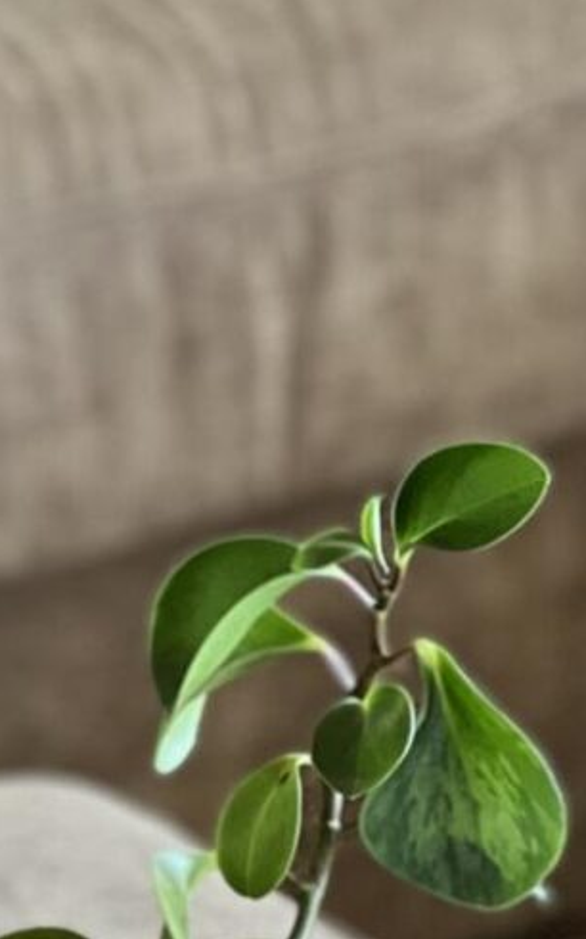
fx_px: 6545
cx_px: -502
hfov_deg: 5.1
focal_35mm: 256
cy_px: 849
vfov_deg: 8.2
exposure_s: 1/40
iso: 250
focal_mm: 9
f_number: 2.8
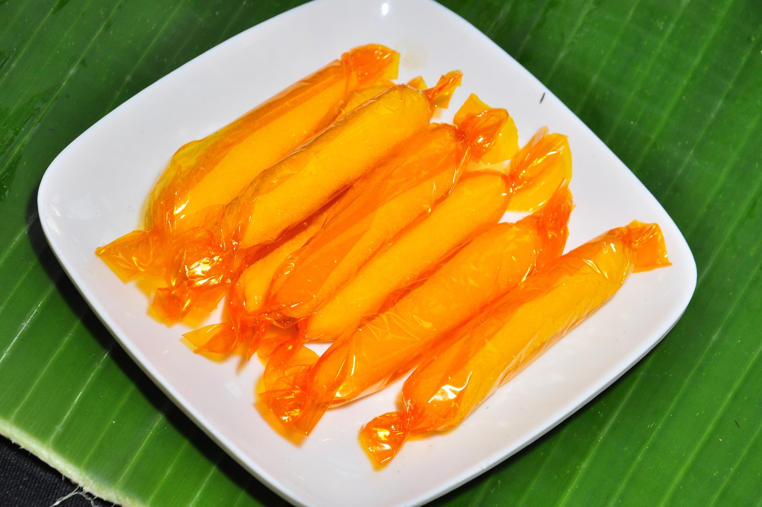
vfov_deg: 8.7
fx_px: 3330
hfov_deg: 13.1
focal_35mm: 158
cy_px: 254
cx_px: 381
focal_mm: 105
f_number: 11
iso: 500
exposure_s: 1/80
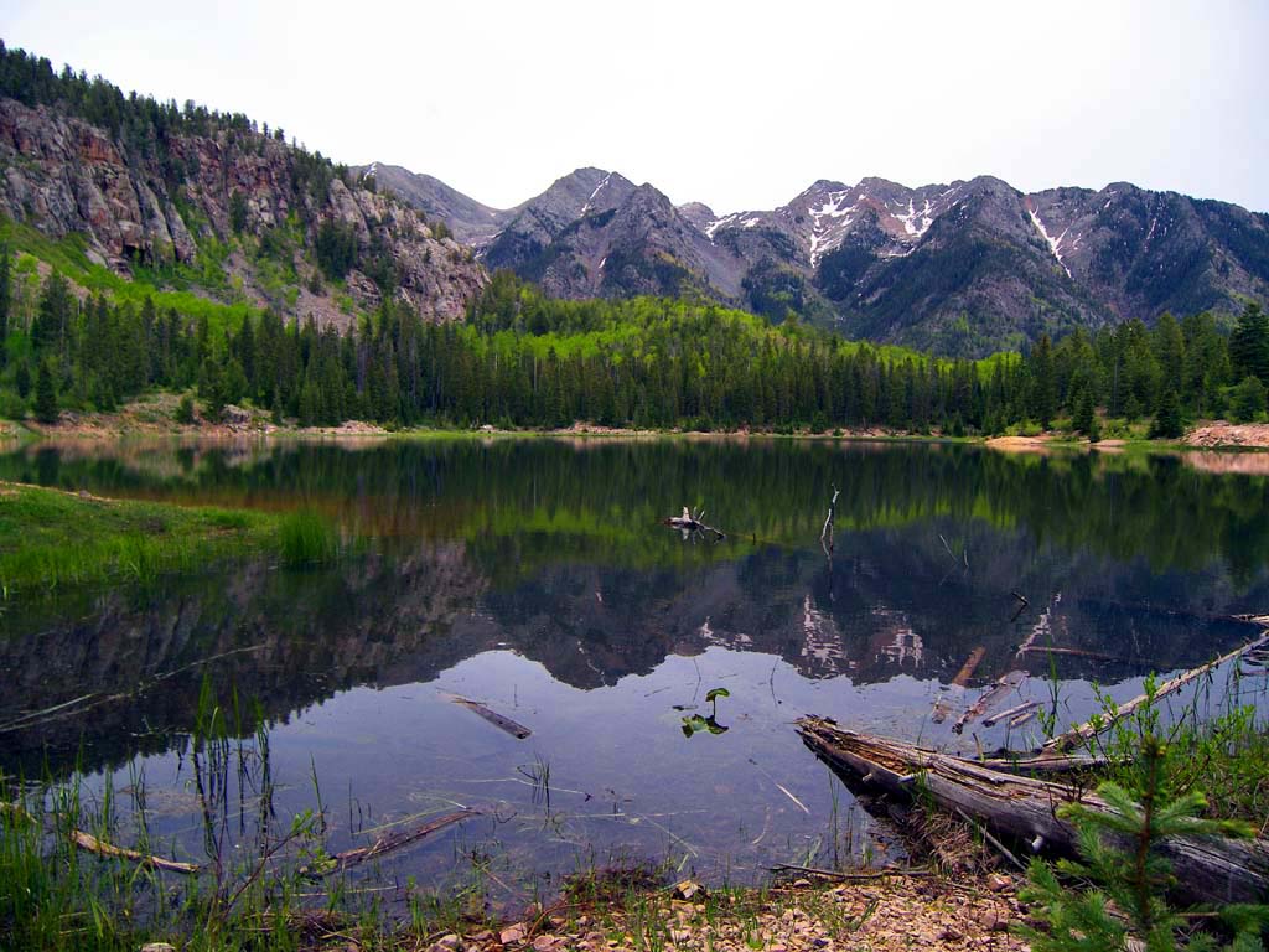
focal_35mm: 24
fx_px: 880
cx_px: 634
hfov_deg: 71.6
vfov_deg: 56.8
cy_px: 476
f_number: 2.8
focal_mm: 5
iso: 50
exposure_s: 1/250
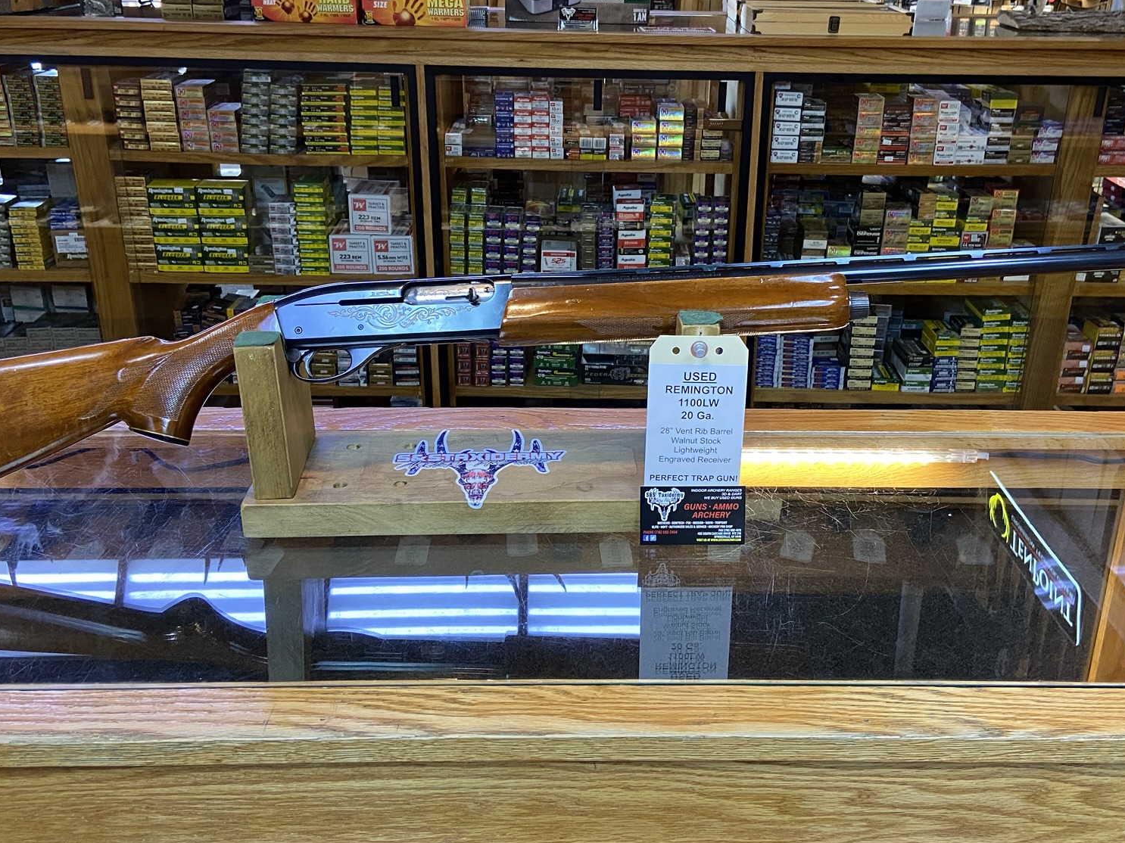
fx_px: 1137
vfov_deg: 40.6
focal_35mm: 35
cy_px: 378
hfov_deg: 52.6
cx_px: 596
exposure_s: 1/60
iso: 250
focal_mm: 4.25
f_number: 1.8
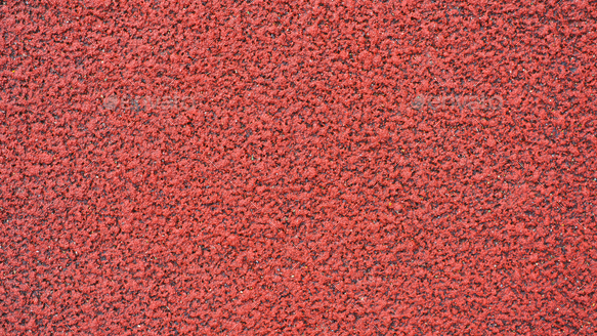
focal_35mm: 53
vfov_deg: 22.6
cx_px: 300
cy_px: 151
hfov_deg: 39.2
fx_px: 839
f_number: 4.5
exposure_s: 1/125
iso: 100
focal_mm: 50
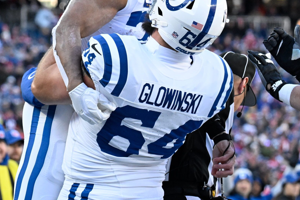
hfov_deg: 7.0
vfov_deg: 4.7
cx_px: 187
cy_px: 37
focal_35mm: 293
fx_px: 2442
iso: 5600
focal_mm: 180
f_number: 6.3
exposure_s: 1/2000
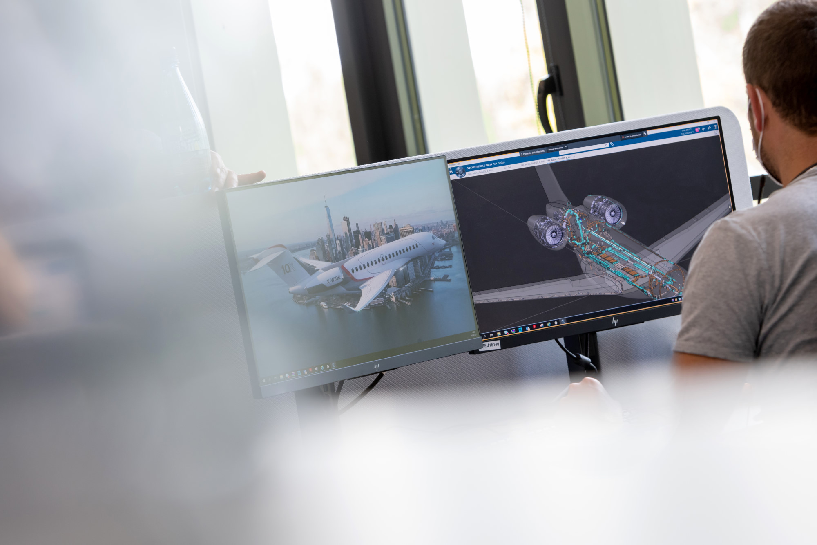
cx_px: 408
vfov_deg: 11.2
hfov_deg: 16.8
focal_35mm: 122
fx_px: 2768
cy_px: 272
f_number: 5
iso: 640
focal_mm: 122
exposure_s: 1/50
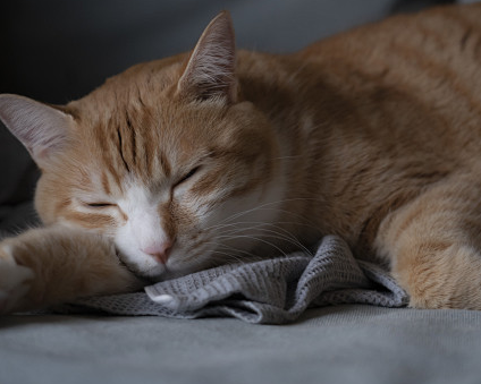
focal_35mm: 153
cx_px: 281
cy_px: 159
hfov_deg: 12.6
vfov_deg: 10.1
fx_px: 2178
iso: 1000
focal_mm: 105
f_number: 4
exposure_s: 1/30
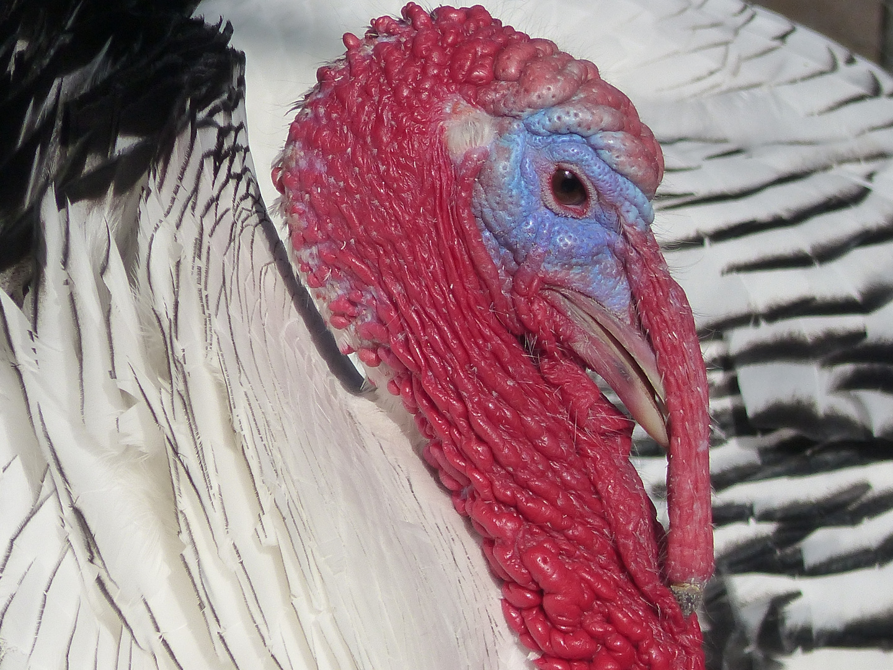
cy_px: 335
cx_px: 446
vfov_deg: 1.2
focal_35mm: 1200
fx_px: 30957
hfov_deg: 1.7
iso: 160
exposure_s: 1/1600
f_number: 4
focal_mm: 108
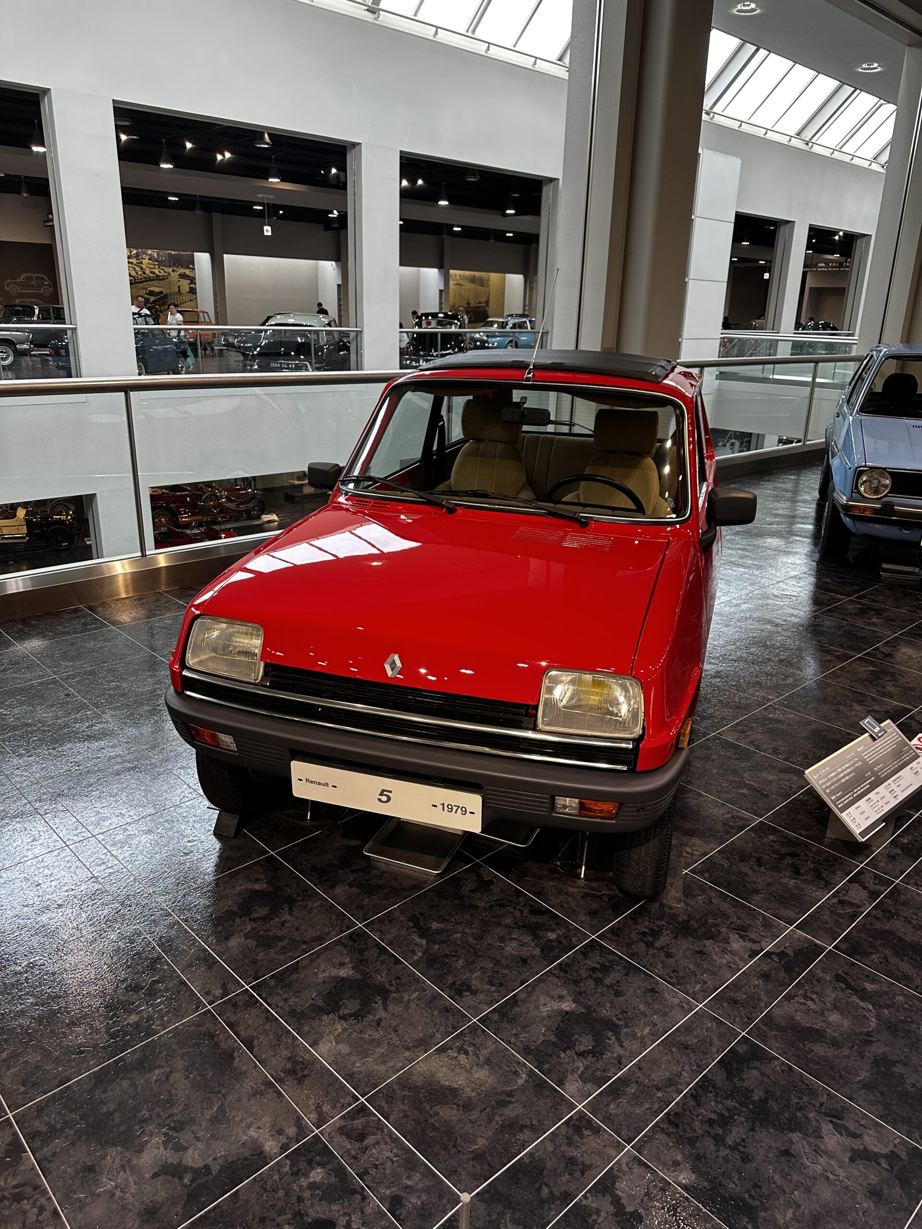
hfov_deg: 56.8
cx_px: 461
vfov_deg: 71.6
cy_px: 614
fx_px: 852
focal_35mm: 24
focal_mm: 6.86
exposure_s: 1/120
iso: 160
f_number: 1.78
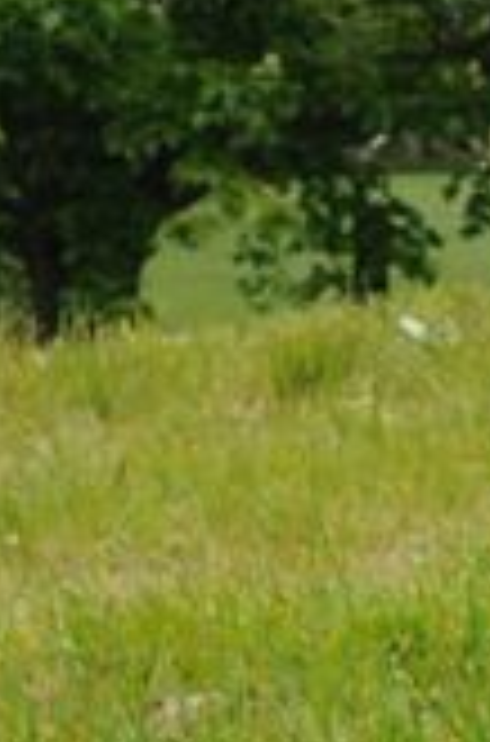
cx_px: -265
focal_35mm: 268
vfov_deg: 7.2
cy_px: -1169
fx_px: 5504
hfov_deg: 5.1
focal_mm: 23
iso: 200
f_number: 7.1
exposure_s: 1/250
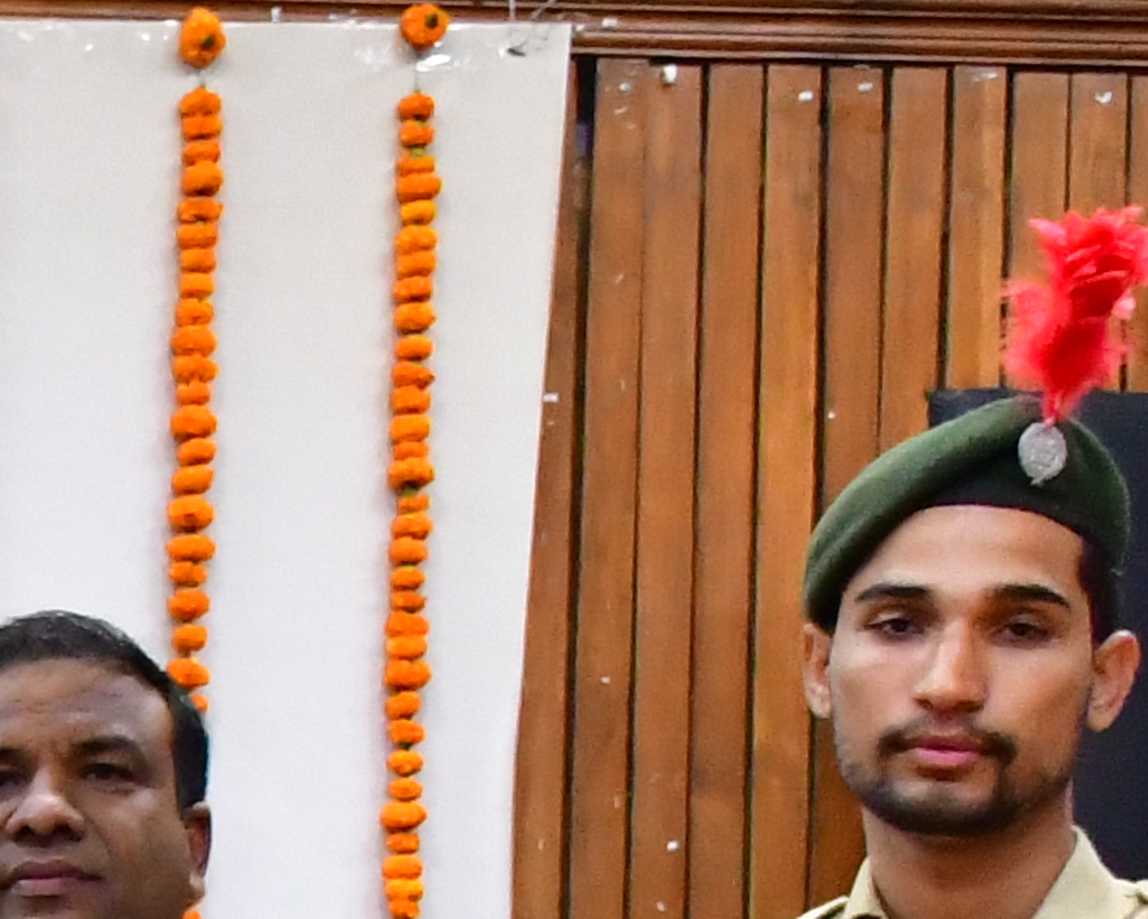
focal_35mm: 237
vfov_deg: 6.4
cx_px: -1980
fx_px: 8054
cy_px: 1591
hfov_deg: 7.4
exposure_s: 1/125
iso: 5000
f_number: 6.3
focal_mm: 27
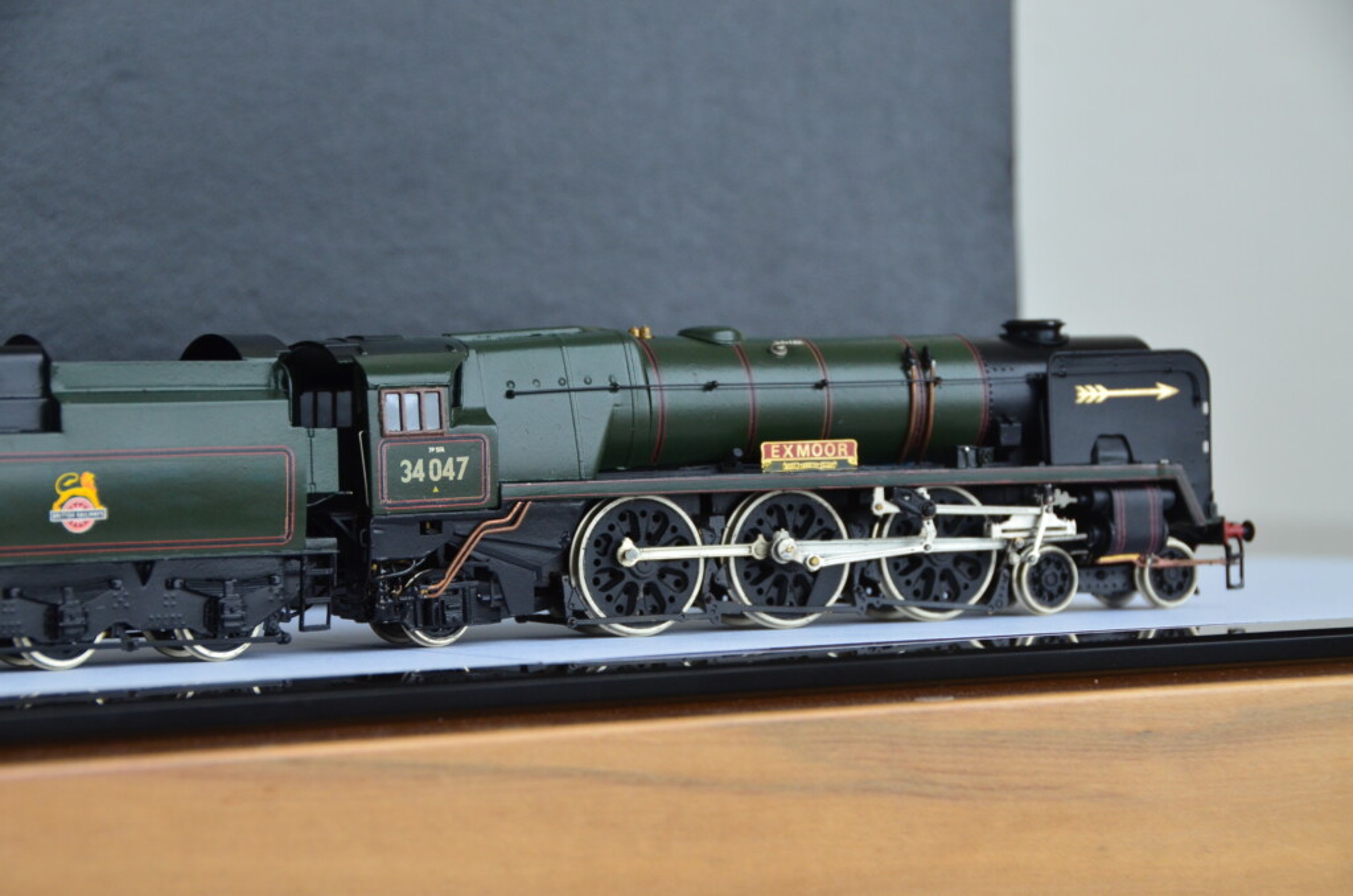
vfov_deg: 11.4
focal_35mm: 120
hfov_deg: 17.1
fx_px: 4500
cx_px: 676
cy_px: 448
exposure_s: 1/60
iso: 800
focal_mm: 80
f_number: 8
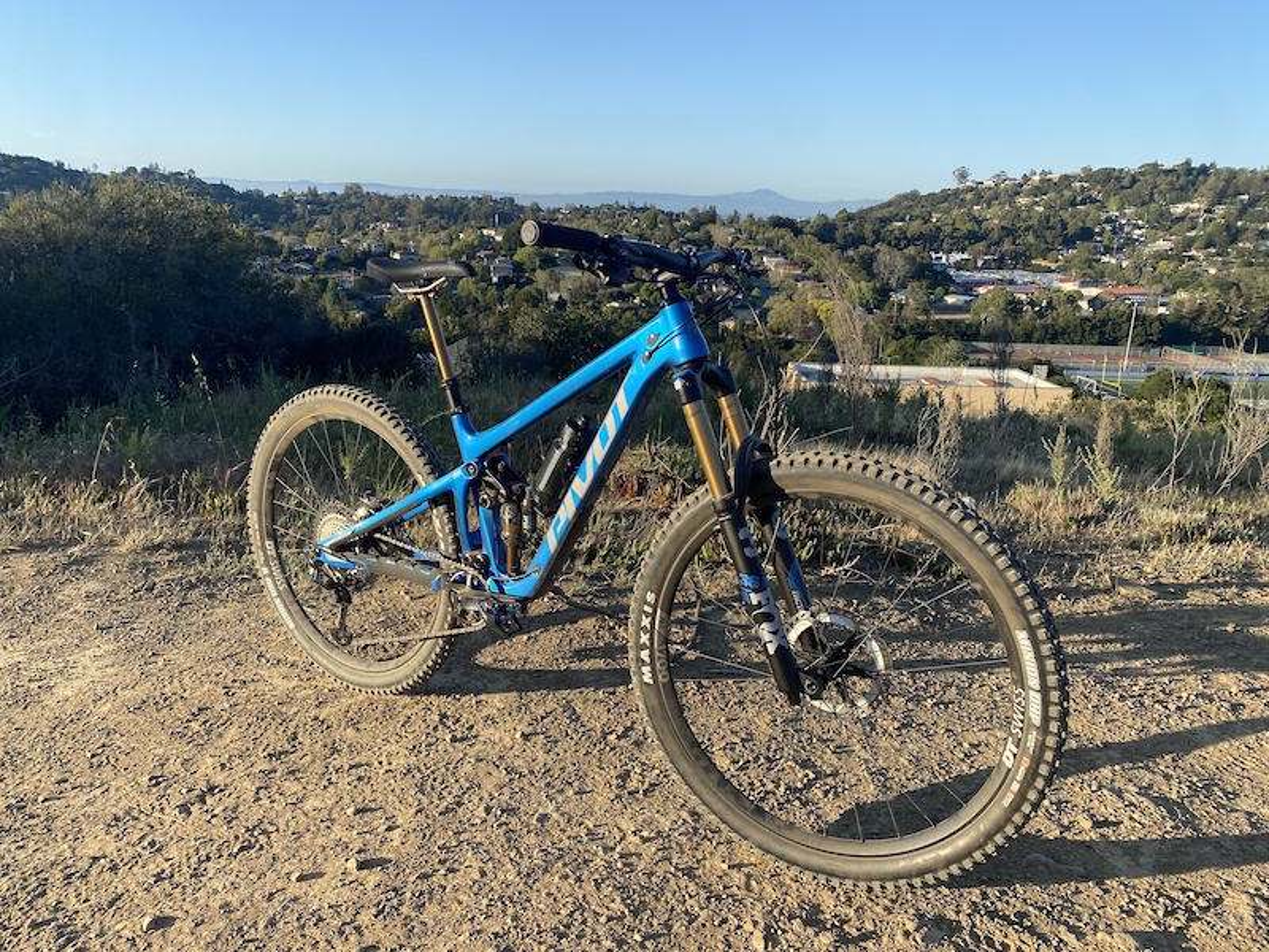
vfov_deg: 53.1
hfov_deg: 67.3
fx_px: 953
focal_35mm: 26
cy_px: 476
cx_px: 634
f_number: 1.8
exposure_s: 1/1114
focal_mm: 4.25
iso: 32
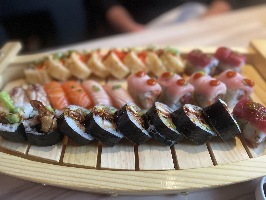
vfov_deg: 53.1
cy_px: 100
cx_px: 133
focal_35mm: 26
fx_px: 200
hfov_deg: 67.3
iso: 400
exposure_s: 1/60
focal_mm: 4.2
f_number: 1.6
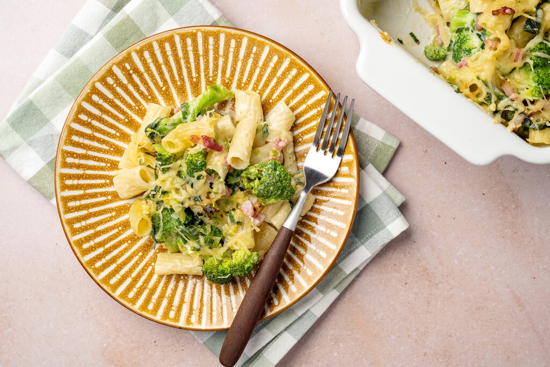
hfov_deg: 34.5
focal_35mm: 58
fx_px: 886
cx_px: 275
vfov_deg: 23.4
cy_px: 184
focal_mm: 58
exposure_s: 1/50
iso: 200
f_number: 8
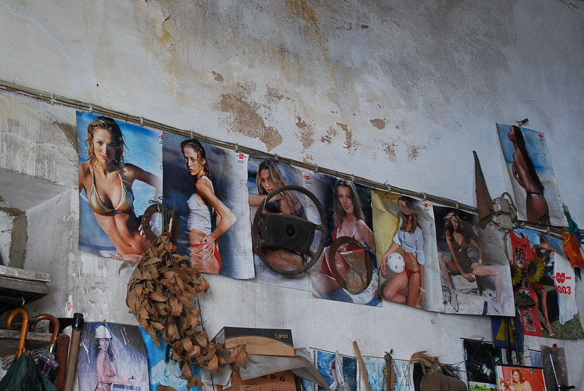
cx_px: 167
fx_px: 954
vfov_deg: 23.2
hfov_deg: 33.5
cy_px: 215
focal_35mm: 59
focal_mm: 27
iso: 400
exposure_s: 1/30
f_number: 3.8
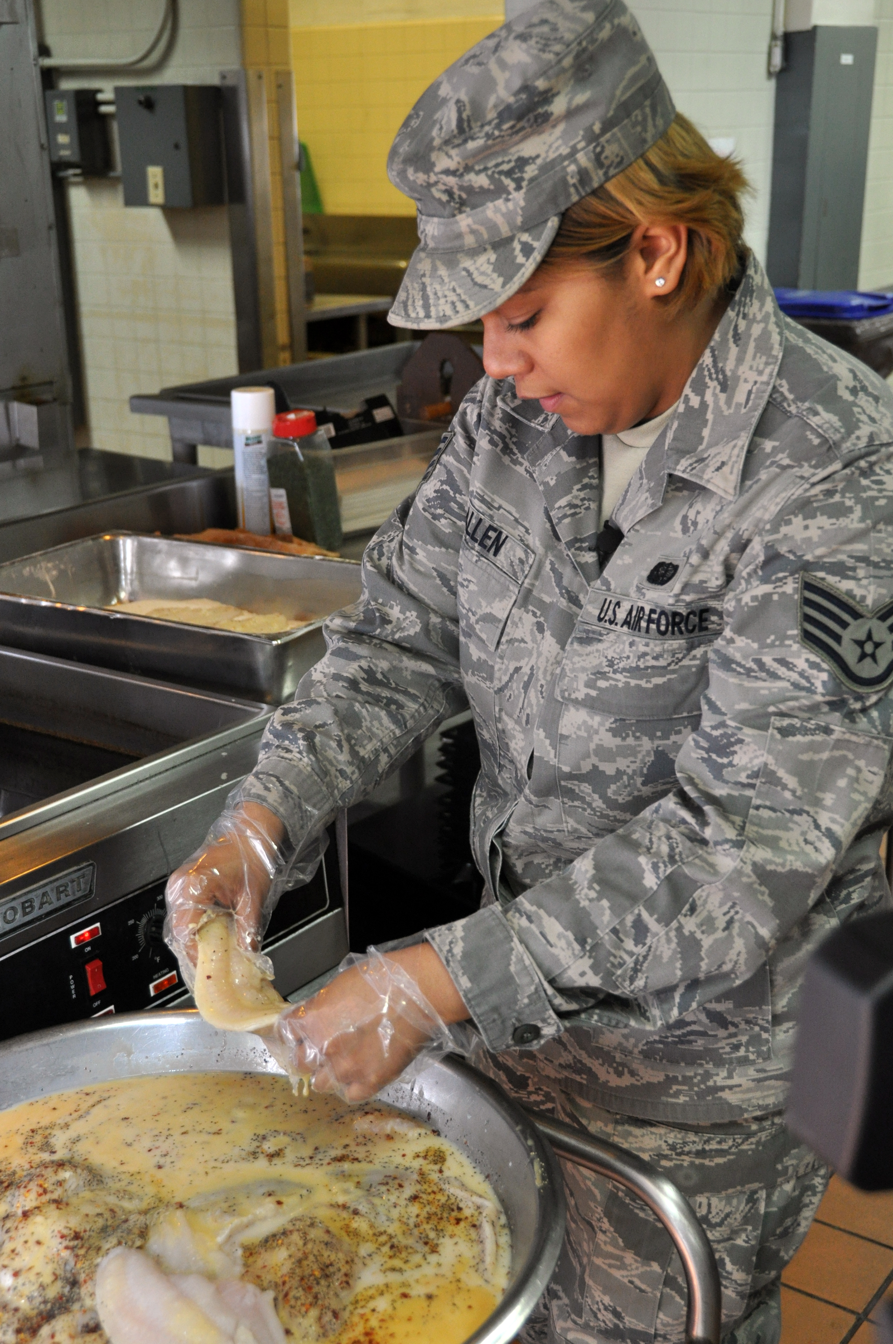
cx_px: 446
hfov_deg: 30.8
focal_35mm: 44
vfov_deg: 45.0
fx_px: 1623
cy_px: 672
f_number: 4
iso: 800
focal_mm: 29
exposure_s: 1/60
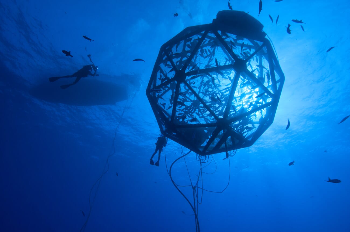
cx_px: 175
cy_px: 116
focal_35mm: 16
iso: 200
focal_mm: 11
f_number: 8
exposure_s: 1/1000
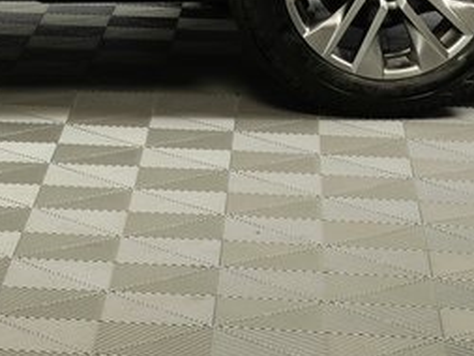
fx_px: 2439
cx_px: -163
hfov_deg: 10.8
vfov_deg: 8.1
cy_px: -210
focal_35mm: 178
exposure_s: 1/200
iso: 250
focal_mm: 22
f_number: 5.6
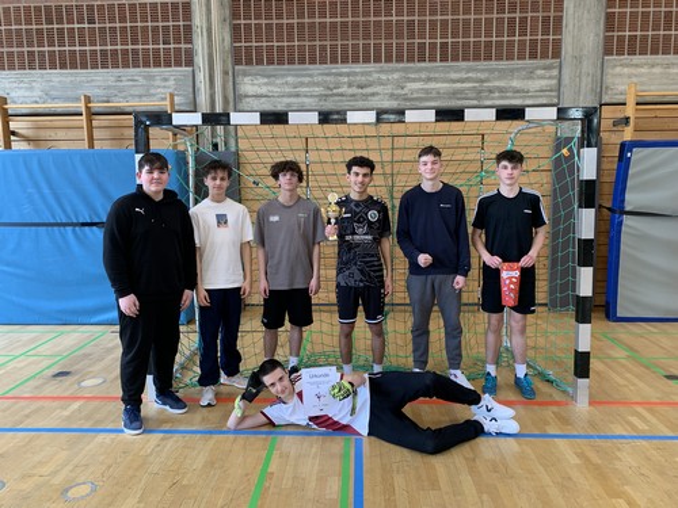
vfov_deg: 53.1
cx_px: 339
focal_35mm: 26
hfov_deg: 67.3
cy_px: 254
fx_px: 509
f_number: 1.8
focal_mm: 4.25
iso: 100
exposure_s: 1/60
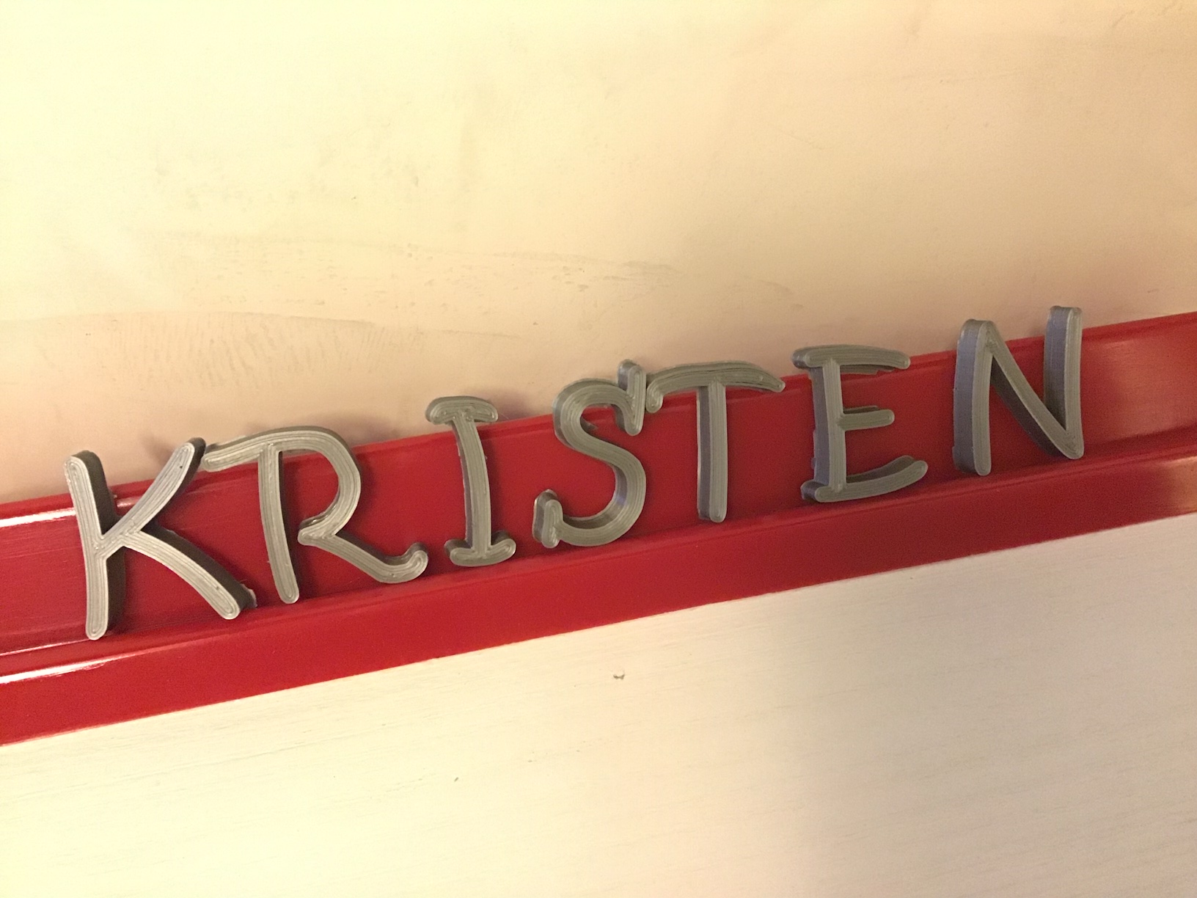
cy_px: 449
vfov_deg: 45.4
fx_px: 1072
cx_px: 598
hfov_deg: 58.4
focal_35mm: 31
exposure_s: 1/17
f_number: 2.4
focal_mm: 3.3
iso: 640
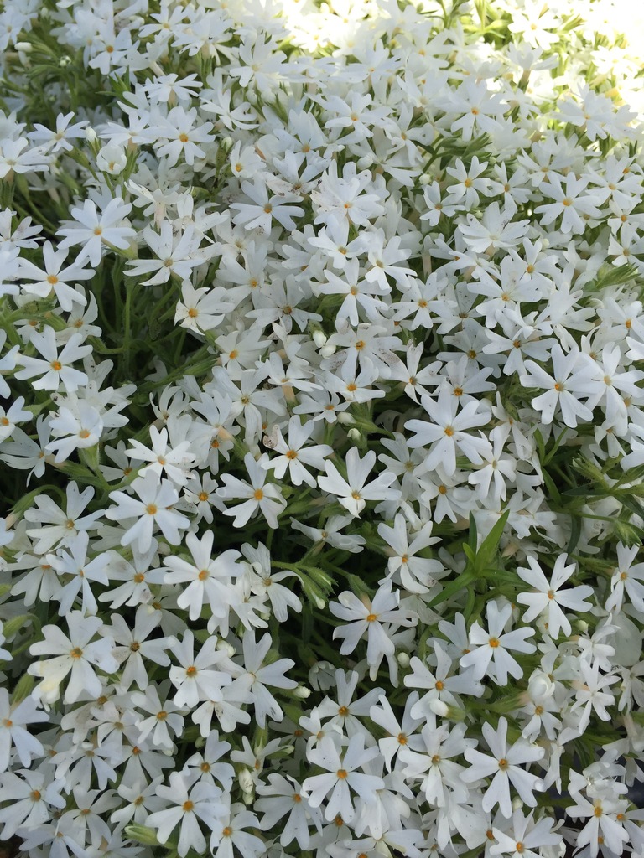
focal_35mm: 29
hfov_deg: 48.2
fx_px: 719
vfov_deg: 61.7
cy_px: 429
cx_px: 322
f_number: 2.2
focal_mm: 4.15
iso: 32
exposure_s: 1/989
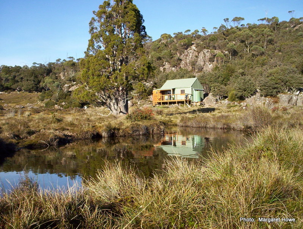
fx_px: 333
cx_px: 152
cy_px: 114
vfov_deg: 37.9
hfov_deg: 48.9
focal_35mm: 38
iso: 100
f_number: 4.5
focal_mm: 4.99
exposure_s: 1/468
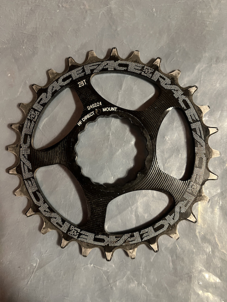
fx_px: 227
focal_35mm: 26
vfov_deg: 67.3
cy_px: 151
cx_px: 114
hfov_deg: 53.1
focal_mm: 5.7
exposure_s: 1/40
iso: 400
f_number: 1.5
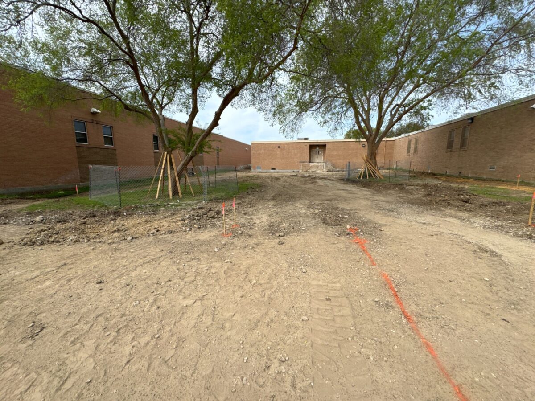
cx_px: 268
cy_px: 200
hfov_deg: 102.1
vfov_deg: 85.7
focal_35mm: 14
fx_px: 216
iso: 50
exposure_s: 1/1477
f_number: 2.2
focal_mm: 2.22
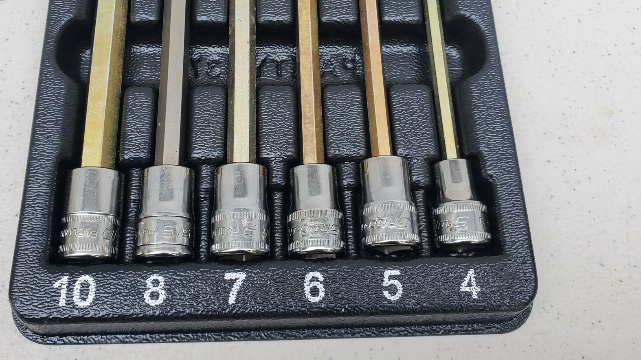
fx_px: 612
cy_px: 83
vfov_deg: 32.1
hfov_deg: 55.2
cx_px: 294
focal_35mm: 36
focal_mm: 4.3
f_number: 2.4
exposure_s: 1/202
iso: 50
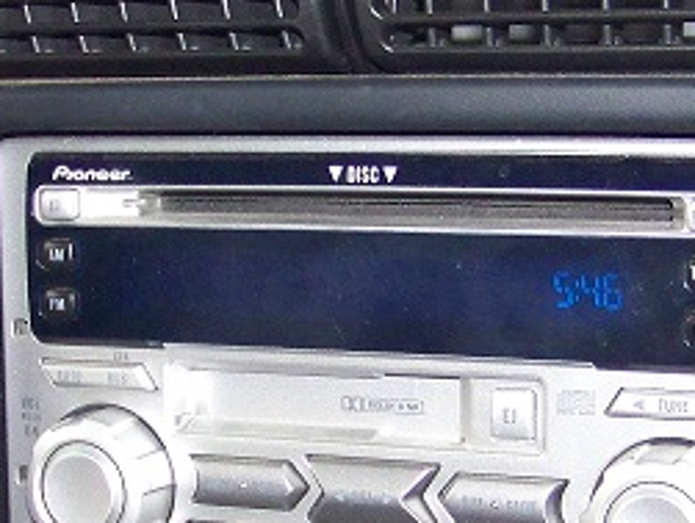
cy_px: 412
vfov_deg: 13.4
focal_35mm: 110
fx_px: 2212
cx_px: 269
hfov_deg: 17.8
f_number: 2.8
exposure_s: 1/30
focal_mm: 5.85
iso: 200
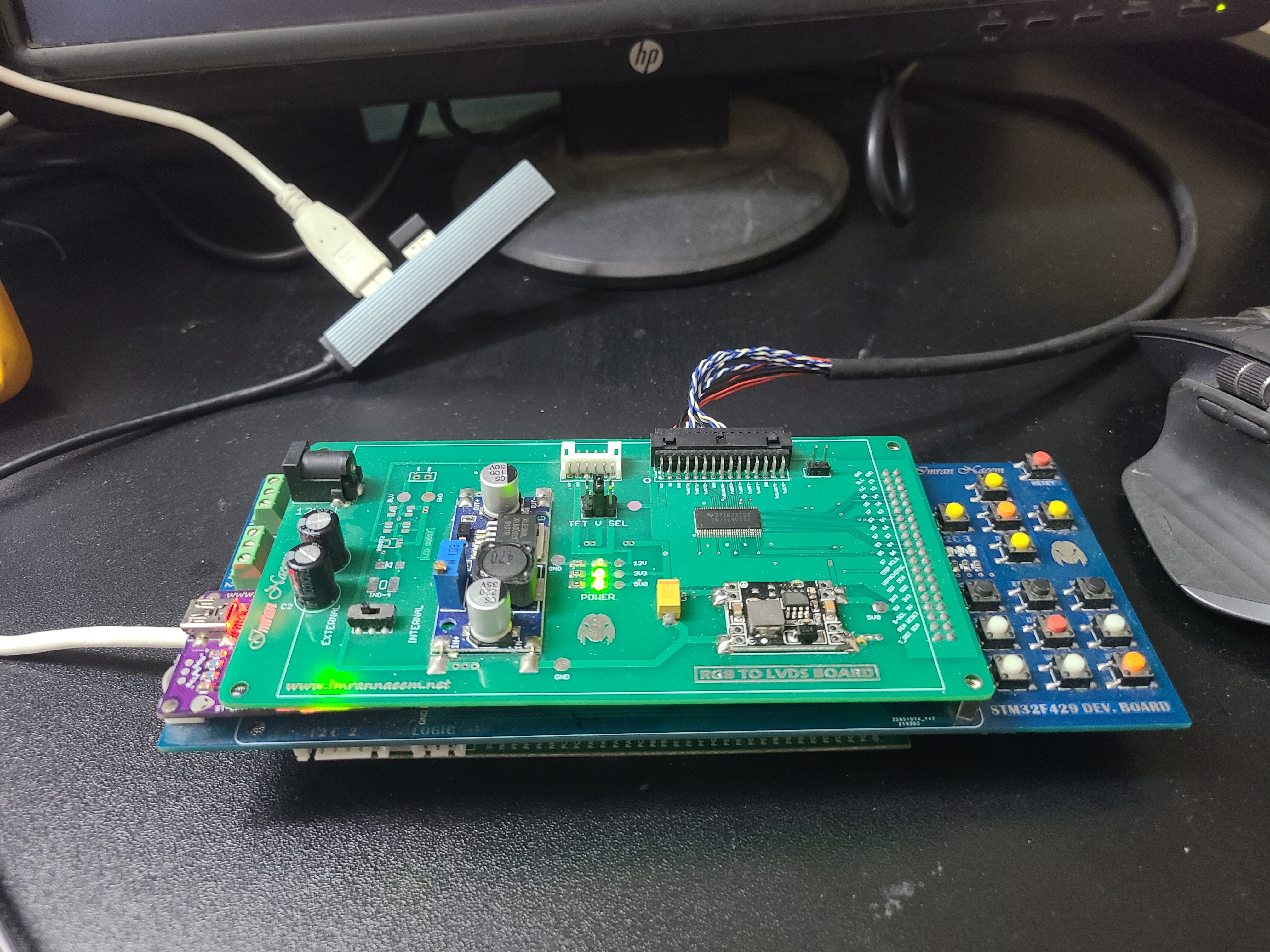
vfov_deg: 53.1
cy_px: 476
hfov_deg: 67.3
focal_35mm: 26
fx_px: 954
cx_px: 635
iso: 640
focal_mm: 5.4
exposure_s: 1/25
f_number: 1.8
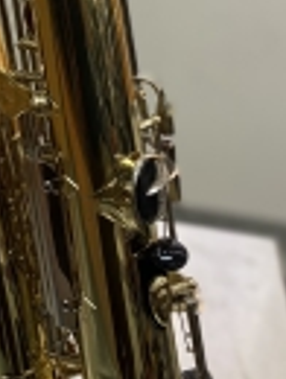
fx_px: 878
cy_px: 44
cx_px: 18
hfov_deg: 18.1
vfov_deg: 23.8
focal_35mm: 80
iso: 64
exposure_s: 1/60
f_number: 1.8
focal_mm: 4.25
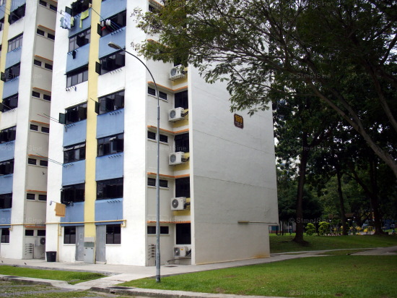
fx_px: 424
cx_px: 198
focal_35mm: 37
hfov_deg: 50.2
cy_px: 149
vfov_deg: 38.6
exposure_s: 1/200
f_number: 5.6
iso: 80
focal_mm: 6.2
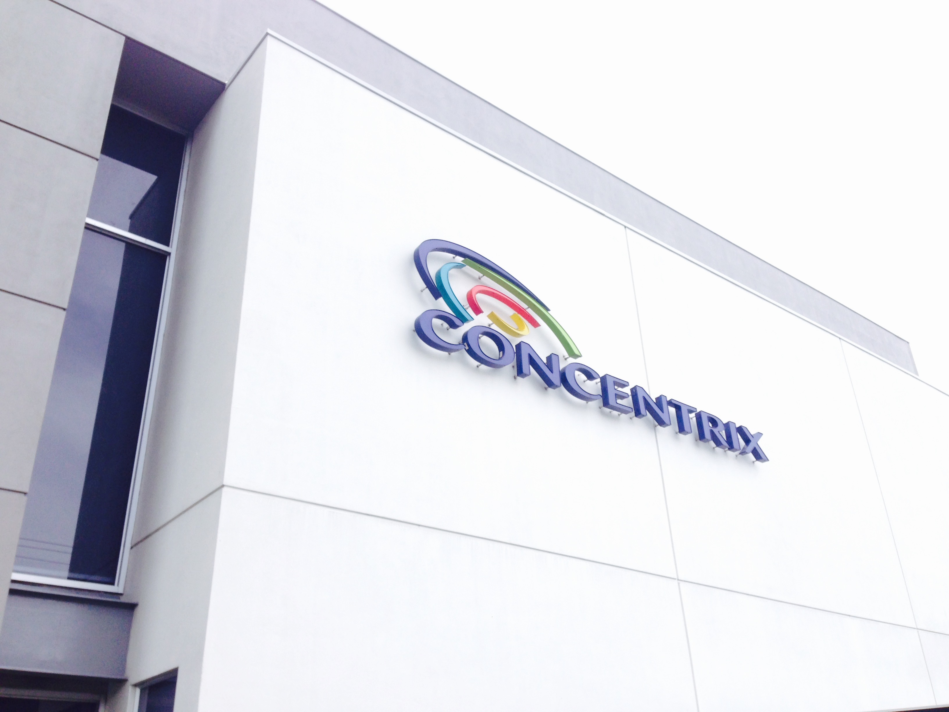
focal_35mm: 33
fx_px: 905
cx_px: 474
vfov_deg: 42.9
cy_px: 356
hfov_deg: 55.4
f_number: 2.4
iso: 50
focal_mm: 4.12
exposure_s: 1/511
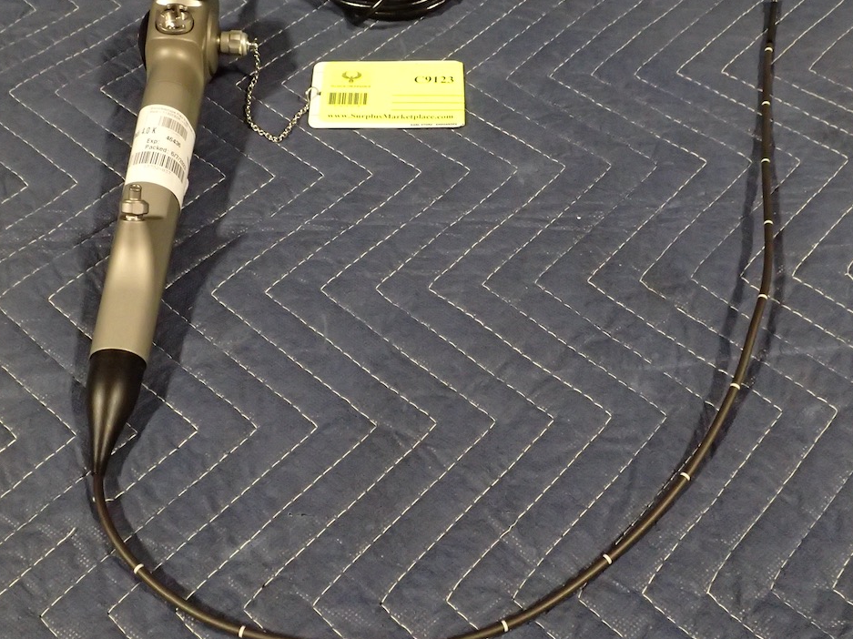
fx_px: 1010
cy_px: 302
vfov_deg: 35.1
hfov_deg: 45.8
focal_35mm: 41
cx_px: 429
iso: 800
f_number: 3.2
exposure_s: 1/10
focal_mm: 5.5
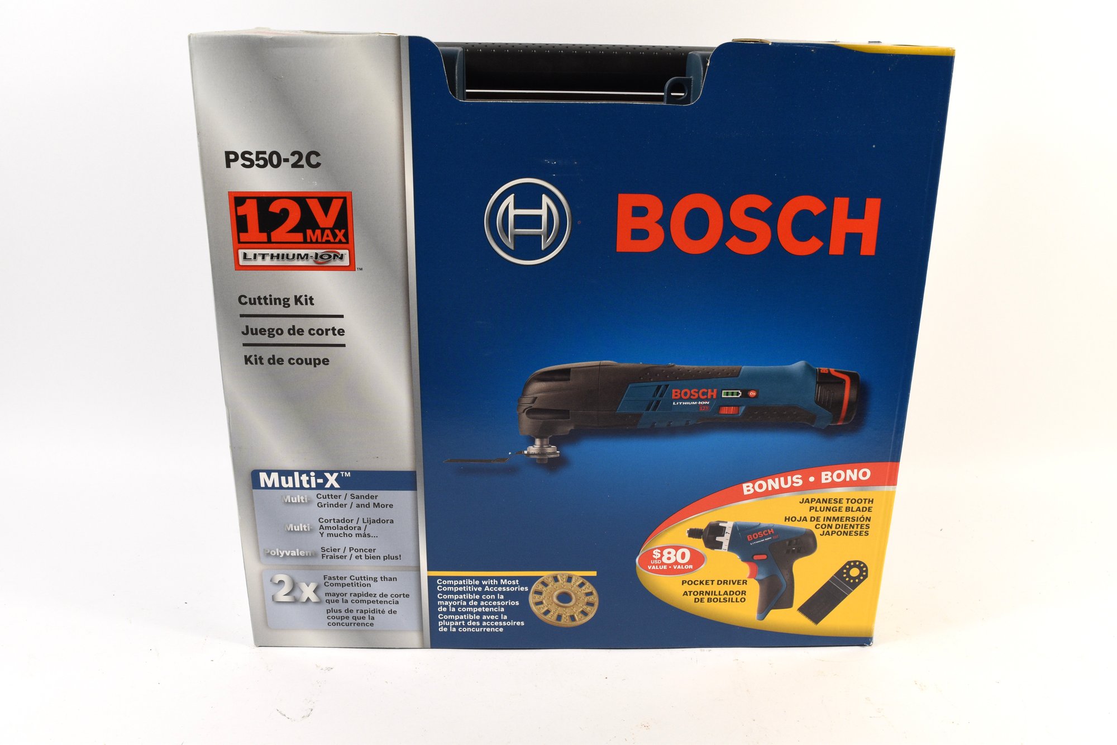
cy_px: 372
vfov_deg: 41.7
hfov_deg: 59.5
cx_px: 558
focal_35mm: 32
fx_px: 977
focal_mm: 21
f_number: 8
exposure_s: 1/160
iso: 640
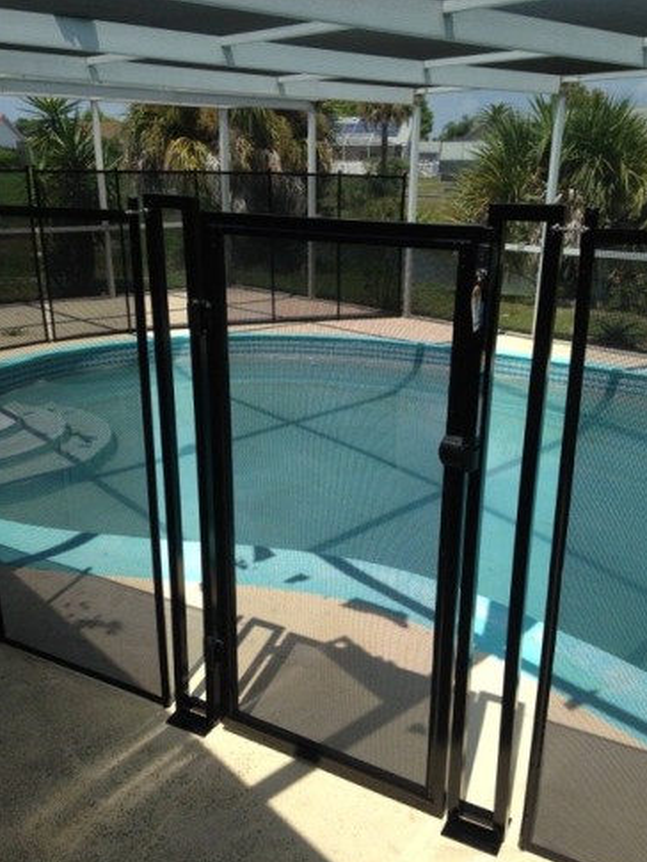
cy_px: 443
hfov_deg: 41.8
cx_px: 330
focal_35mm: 34
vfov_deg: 53.9
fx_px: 847
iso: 50
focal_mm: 4.12
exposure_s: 1/1261
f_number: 2.4
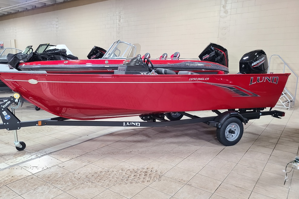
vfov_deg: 46.4
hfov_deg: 65.5
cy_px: 102
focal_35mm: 28
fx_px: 233
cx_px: 145
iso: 320
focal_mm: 5.4
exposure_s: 1/39
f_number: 1.8
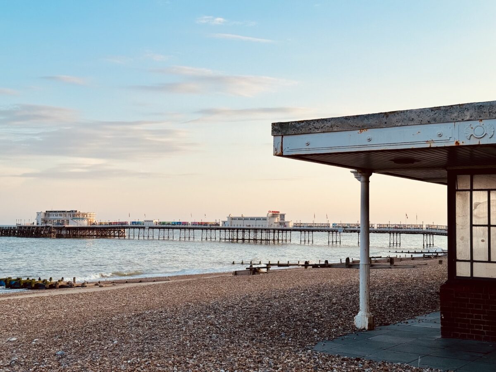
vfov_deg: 30.3
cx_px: 248
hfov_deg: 39.7
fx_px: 688
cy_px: 186
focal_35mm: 48
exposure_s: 1/1458
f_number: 1.78
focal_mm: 6.76
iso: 64
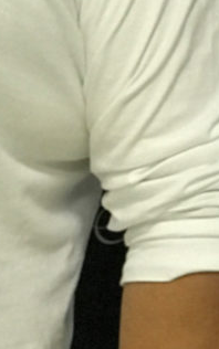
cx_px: -213
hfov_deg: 4.7
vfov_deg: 7.6
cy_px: 85
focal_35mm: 275
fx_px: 2621
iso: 500
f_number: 2.8
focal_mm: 6.6
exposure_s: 1/60
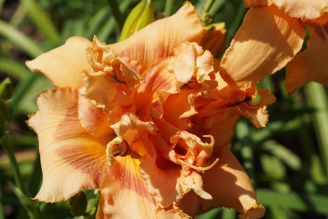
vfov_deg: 18.2
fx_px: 684
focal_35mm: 75
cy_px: 110
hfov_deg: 27.0
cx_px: 164
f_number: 6.3
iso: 100
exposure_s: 1/400
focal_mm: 50
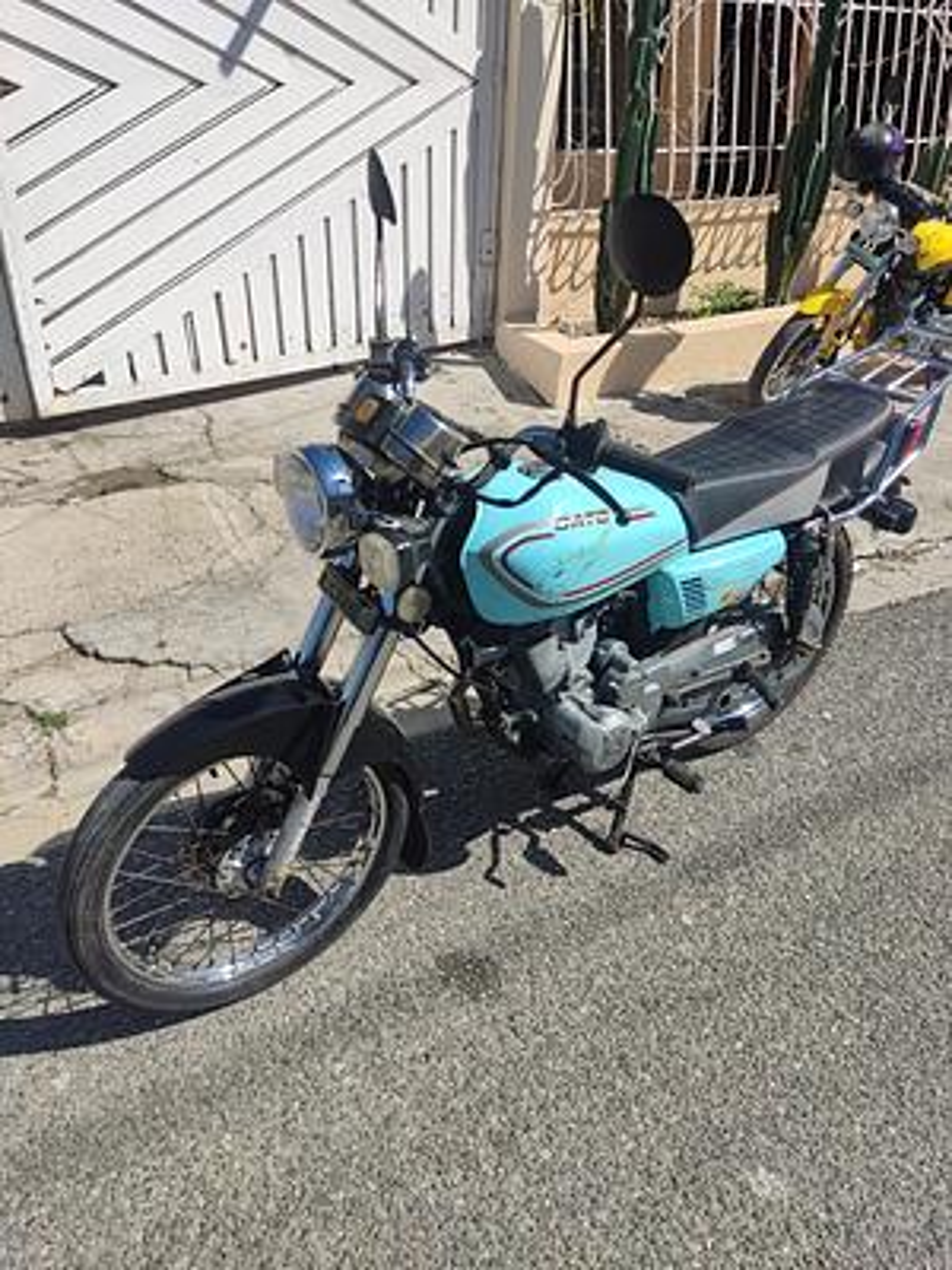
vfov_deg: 69.4
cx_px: 476
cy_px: 635
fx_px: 917
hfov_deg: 54.9
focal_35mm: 25
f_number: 1.79
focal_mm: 4.71
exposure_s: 1/1679
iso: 50
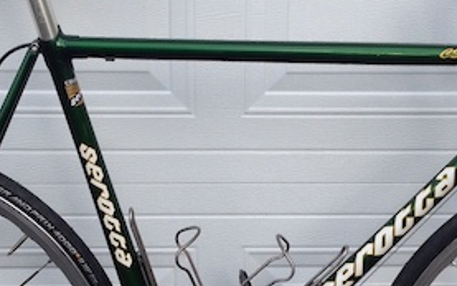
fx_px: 1258
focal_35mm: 101
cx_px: 249
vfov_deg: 12.7
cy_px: 316
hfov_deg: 20.6
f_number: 2.4
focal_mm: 4.12
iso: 50
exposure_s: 1/361
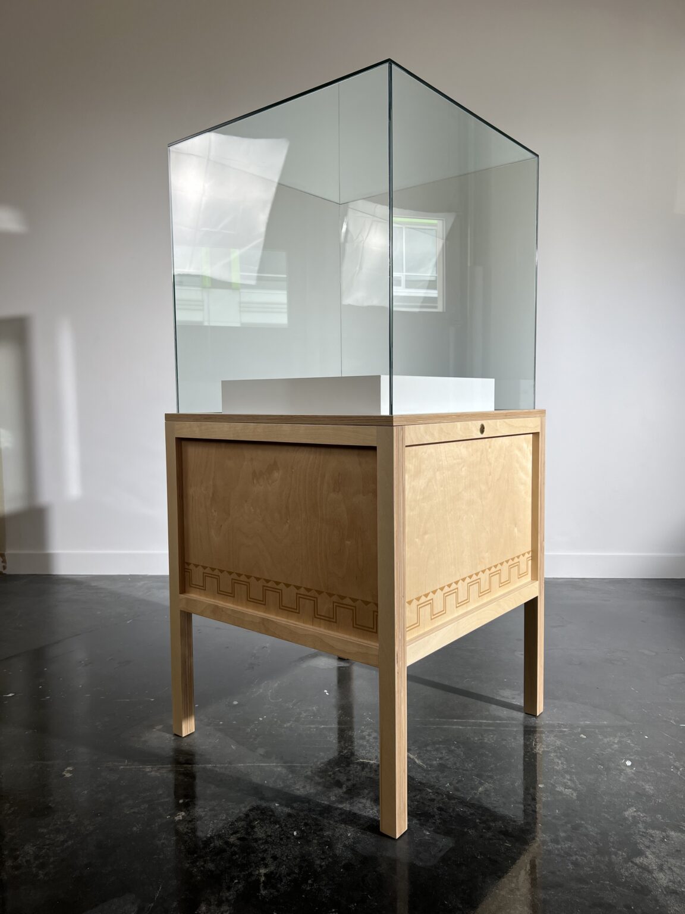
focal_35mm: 26
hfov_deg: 53.1
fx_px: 686
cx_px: 342
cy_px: 457
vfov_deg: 67.3
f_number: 1.5
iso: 40
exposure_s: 1/289
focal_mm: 5.7
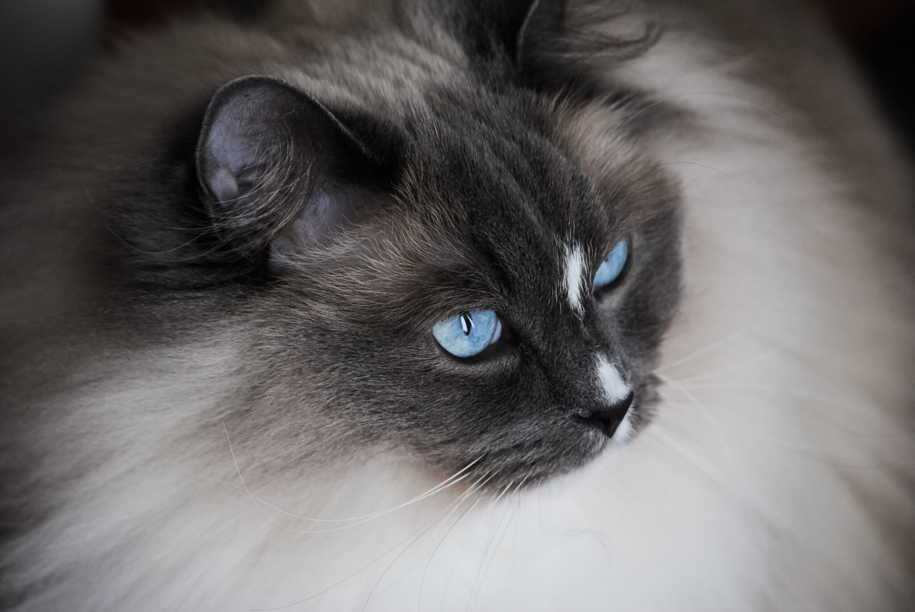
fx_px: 5726
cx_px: 458
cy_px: 306
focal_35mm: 225
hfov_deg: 9.1
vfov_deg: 6.1
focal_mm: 150
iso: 400
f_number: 4.5
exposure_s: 1/125
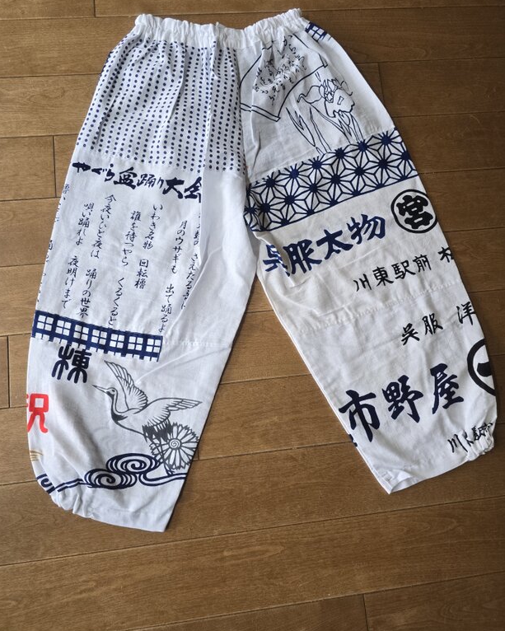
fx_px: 467
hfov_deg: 56.8
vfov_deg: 68.0
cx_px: 246
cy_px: 293
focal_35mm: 25
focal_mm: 6.3
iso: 160
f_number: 1.7
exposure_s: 1/182
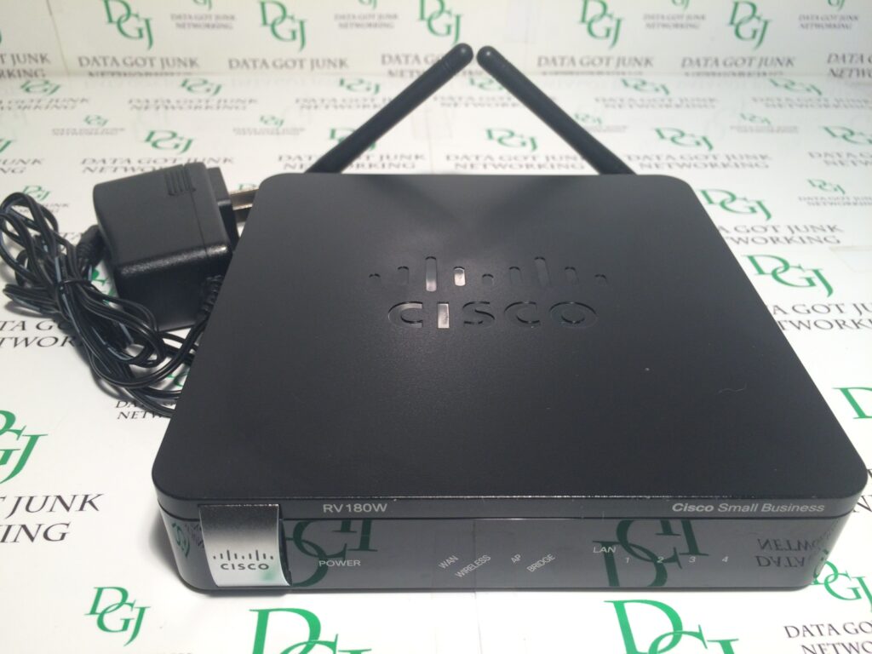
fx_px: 731
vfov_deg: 48.2
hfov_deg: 61.7
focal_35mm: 29
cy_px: 327
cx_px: 436
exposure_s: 1/120
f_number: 2.2
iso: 50
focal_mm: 4.15
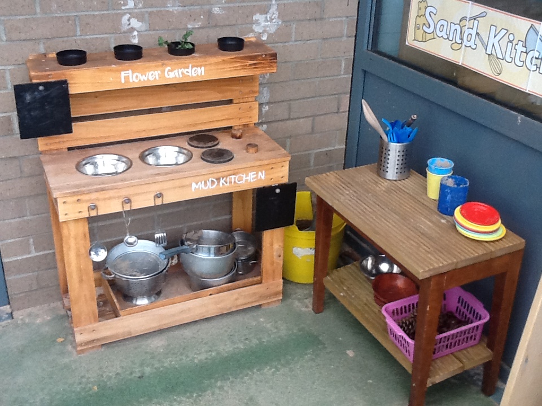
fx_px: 689
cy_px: 203
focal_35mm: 44
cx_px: 271
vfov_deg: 32.9
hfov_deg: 42.9
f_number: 2.4
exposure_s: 1/120
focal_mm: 2.03
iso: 64
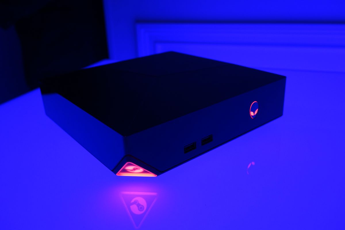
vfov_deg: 38.9
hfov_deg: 55.8
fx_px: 326
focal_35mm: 34
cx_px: 172
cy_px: 115
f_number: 2.8
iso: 320
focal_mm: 12.3
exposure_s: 1/40
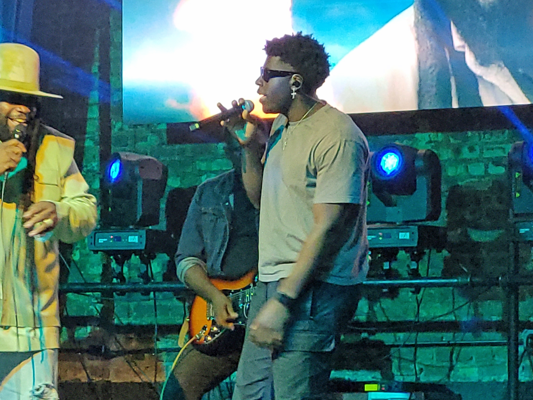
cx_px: 76
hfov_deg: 14.2
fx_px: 2125
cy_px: 190
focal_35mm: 138
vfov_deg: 10.7
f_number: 2.4
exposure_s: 1/30
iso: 100
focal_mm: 7.12
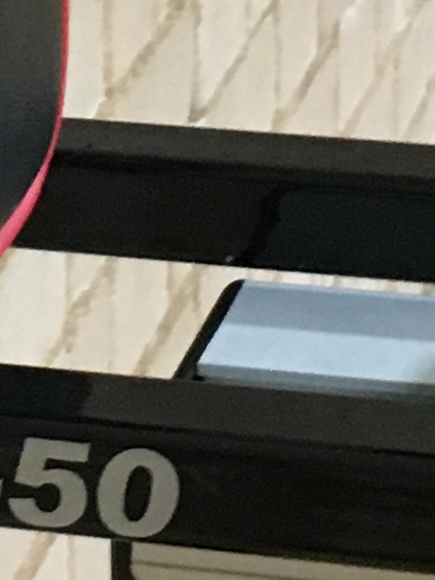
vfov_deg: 9.5
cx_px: -93
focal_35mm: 207
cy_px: 10
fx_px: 3467
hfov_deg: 7.1
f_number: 2.2
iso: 200
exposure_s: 1/33
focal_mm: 4.15
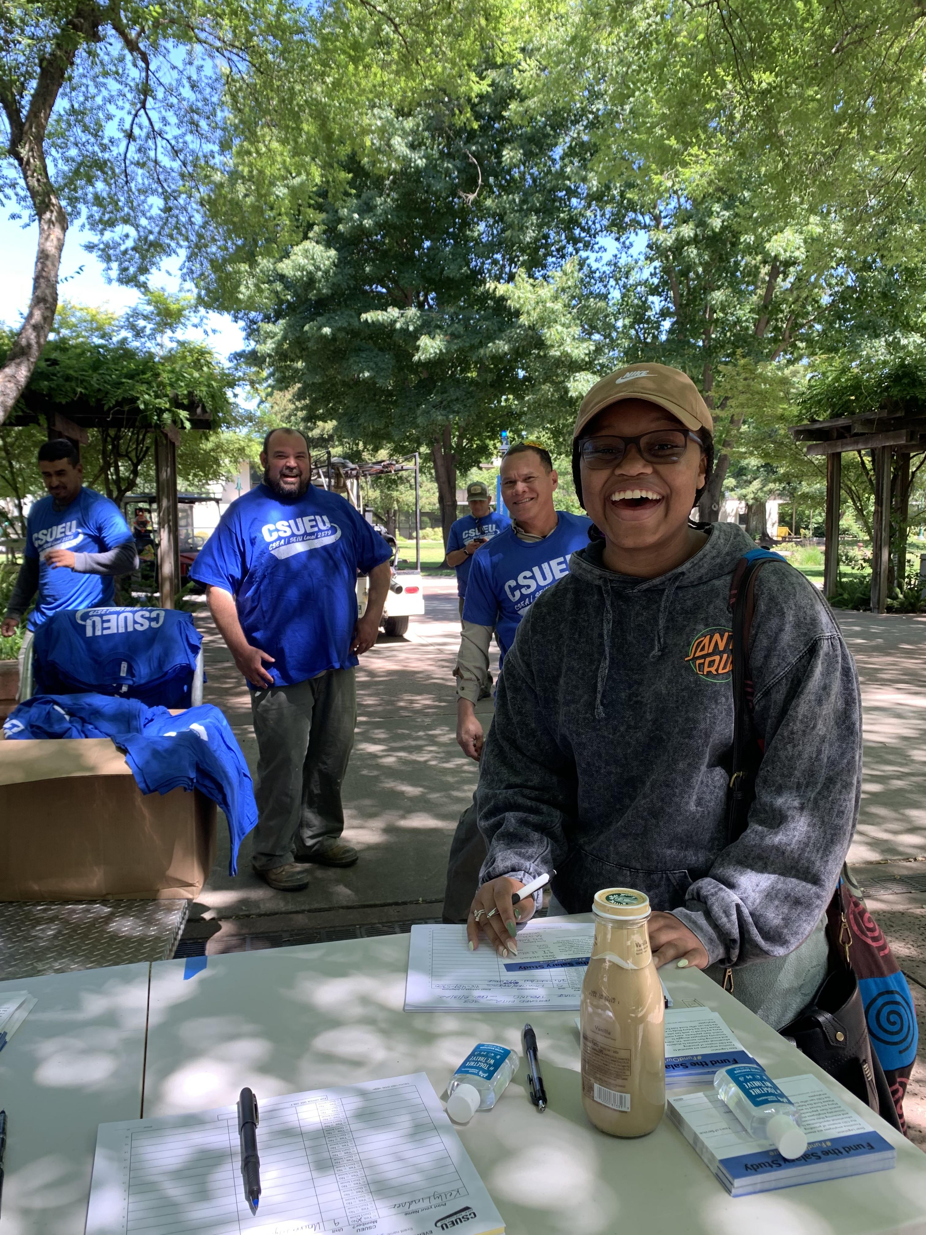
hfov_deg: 53.1
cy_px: 618
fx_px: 927
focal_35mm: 26
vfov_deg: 67.3
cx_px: 463
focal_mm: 4.25
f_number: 1.8
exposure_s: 1/122
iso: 25
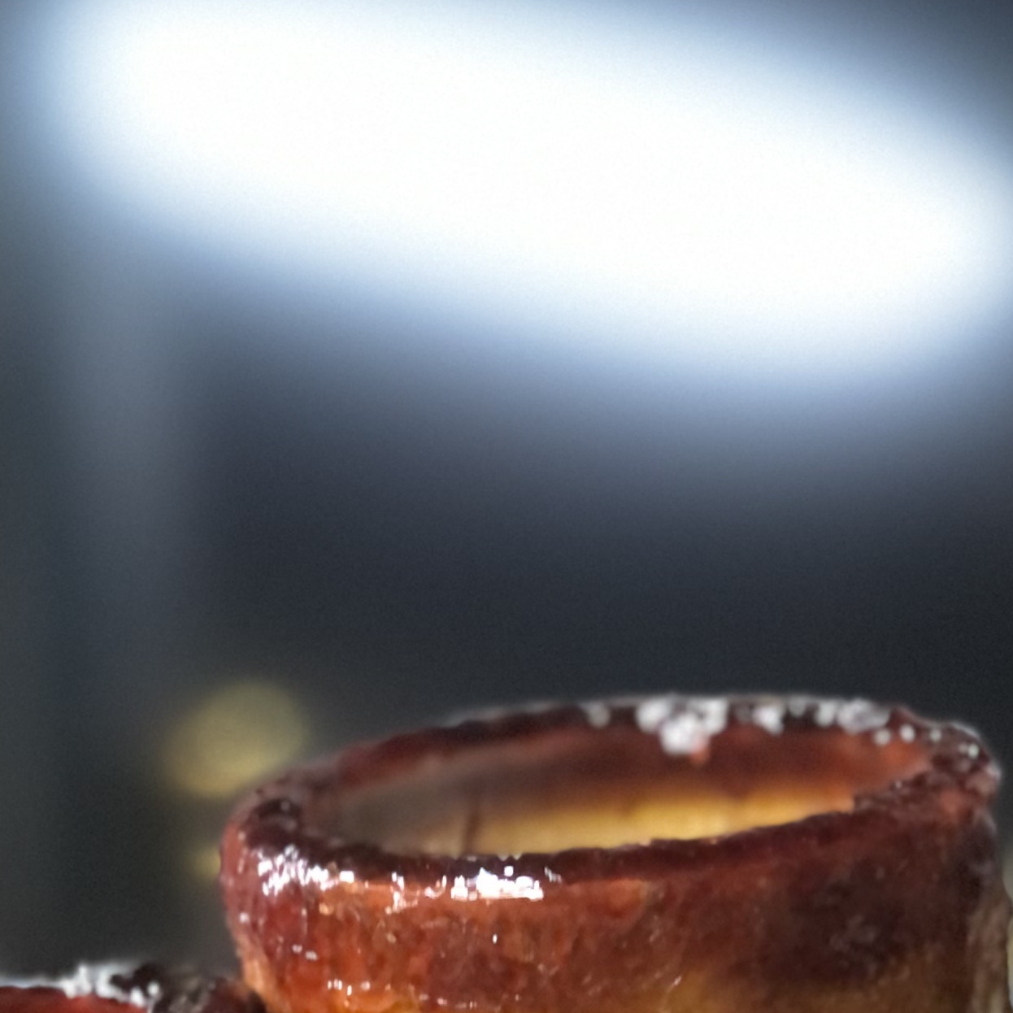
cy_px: 1433
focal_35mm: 163
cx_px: 671
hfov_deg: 10.7
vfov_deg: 10.4
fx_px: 5397
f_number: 2.8
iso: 640
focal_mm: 6.6
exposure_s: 1/30
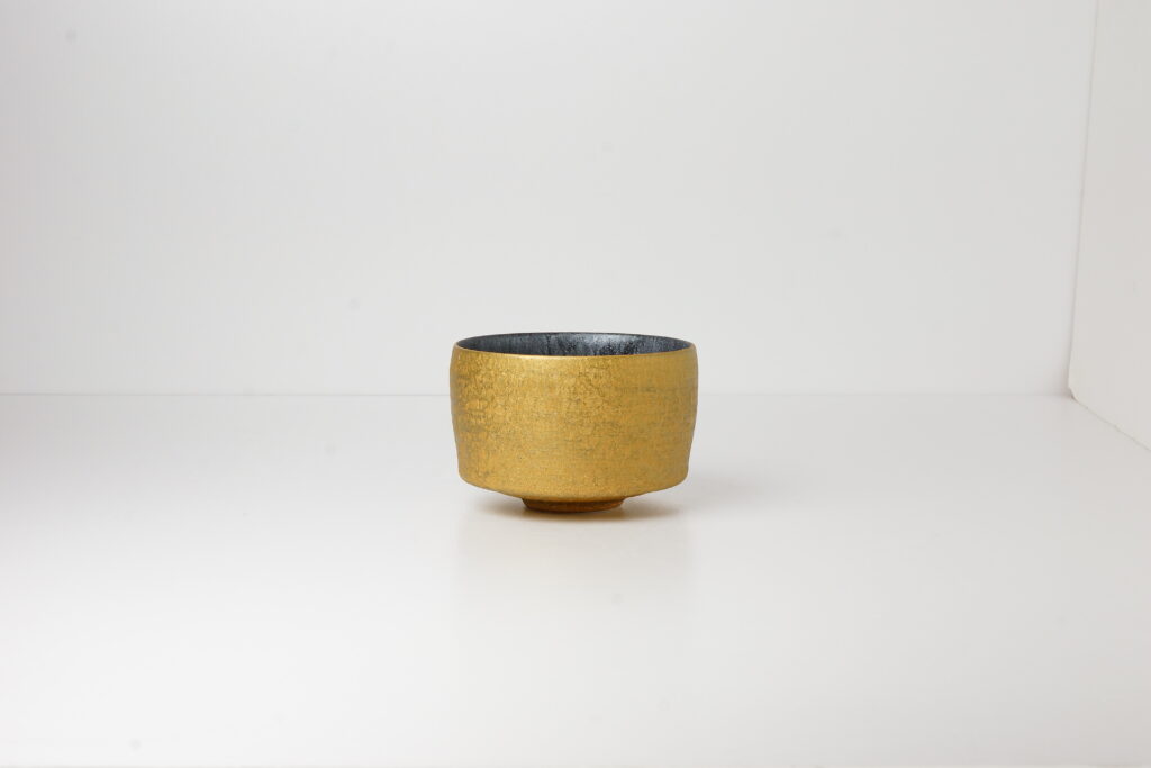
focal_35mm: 75
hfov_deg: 27.0
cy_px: 384
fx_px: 2398
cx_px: 576
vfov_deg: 18.2
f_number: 14
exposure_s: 1/15
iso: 400
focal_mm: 50
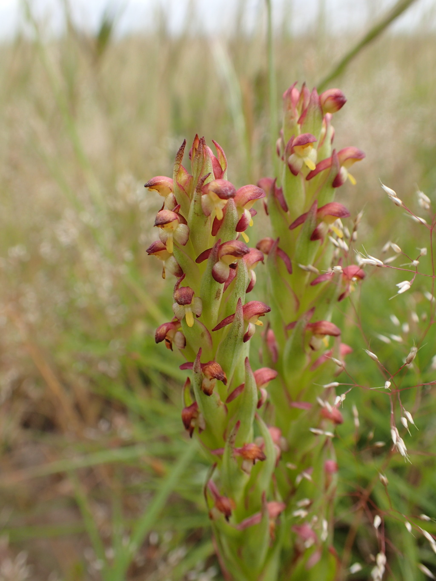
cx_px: 218
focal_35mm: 30
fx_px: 504
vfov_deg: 60.0
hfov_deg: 46.8
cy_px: 290
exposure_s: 1/640
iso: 100
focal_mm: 5.5
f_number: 3.2
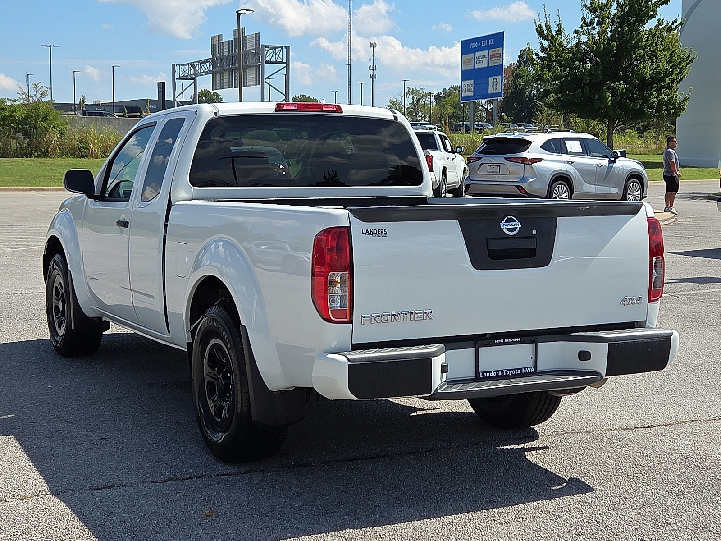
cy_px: 270
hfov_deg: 33.8
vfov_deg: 25.7
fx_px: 1187
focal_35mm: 57
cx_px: 360
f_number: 1.8
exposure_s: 1/10000
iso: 76
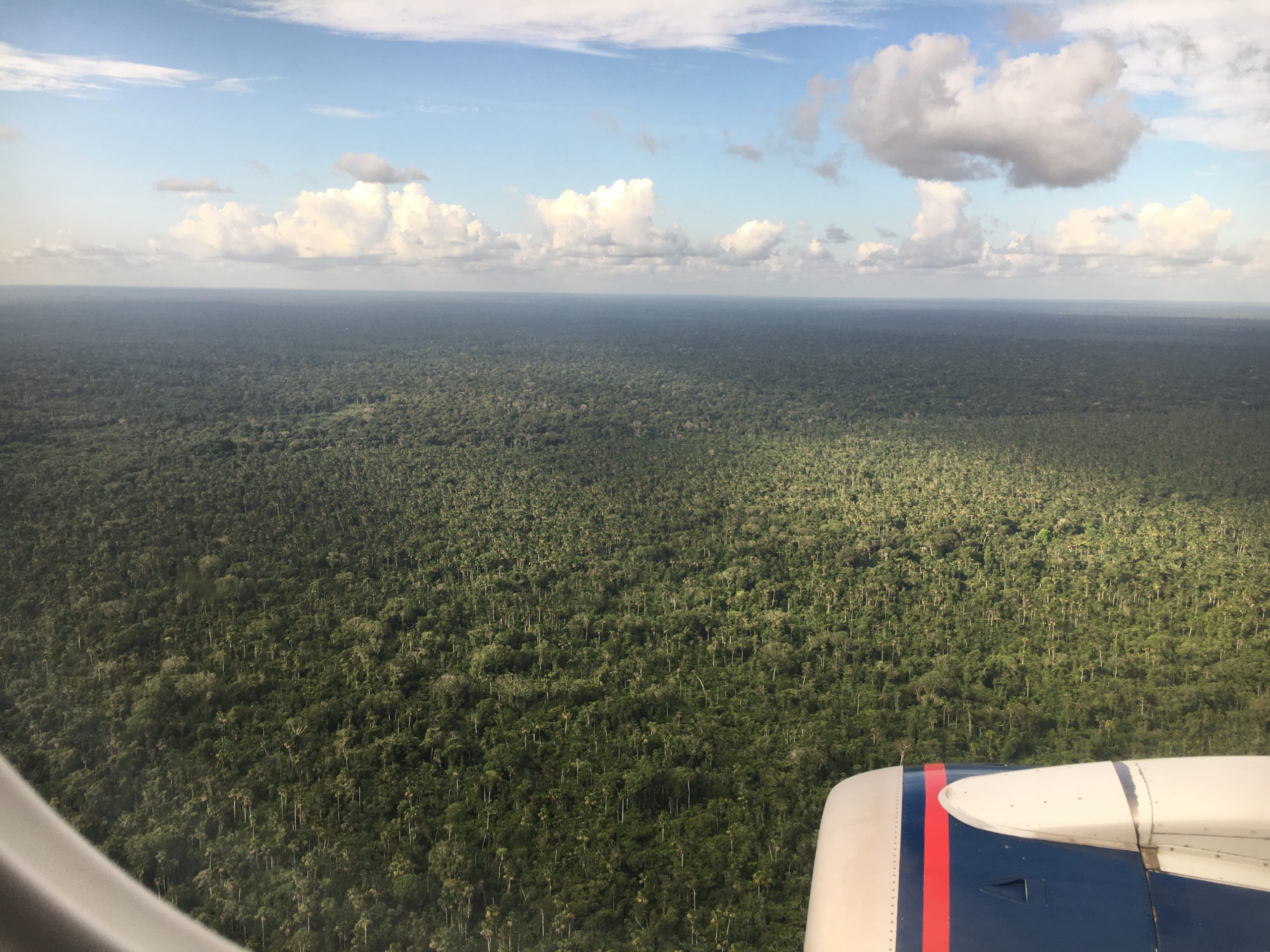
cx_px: 635
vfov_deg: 48.2
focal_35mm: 29
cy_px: 476
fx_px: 1064
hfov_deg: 61.7
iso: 25
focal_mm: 4.15
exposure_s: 1/425
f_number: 2.2
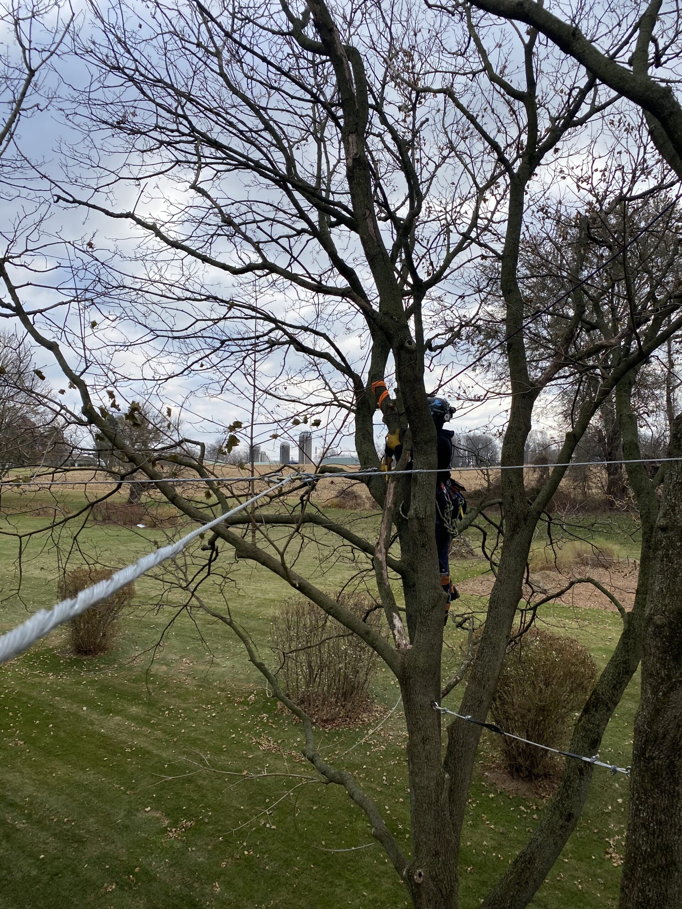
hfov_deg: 53.1
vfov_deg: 67.3
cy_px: 454
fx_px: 683
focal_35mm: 26
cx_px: 341
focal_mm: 4.25
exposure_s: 1/1486
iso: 32
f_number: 1.8
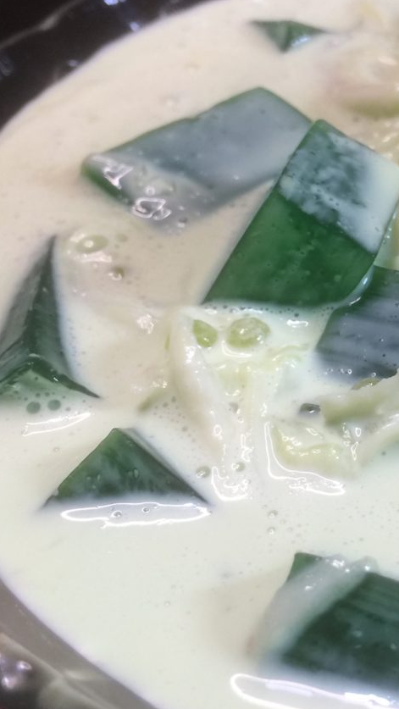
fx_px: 1091
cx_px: 502
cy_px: 293
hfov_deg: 19.3
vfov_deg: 35.9
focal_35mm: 58
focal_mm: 4.15
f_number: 2.2
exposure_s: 1/40
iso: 40
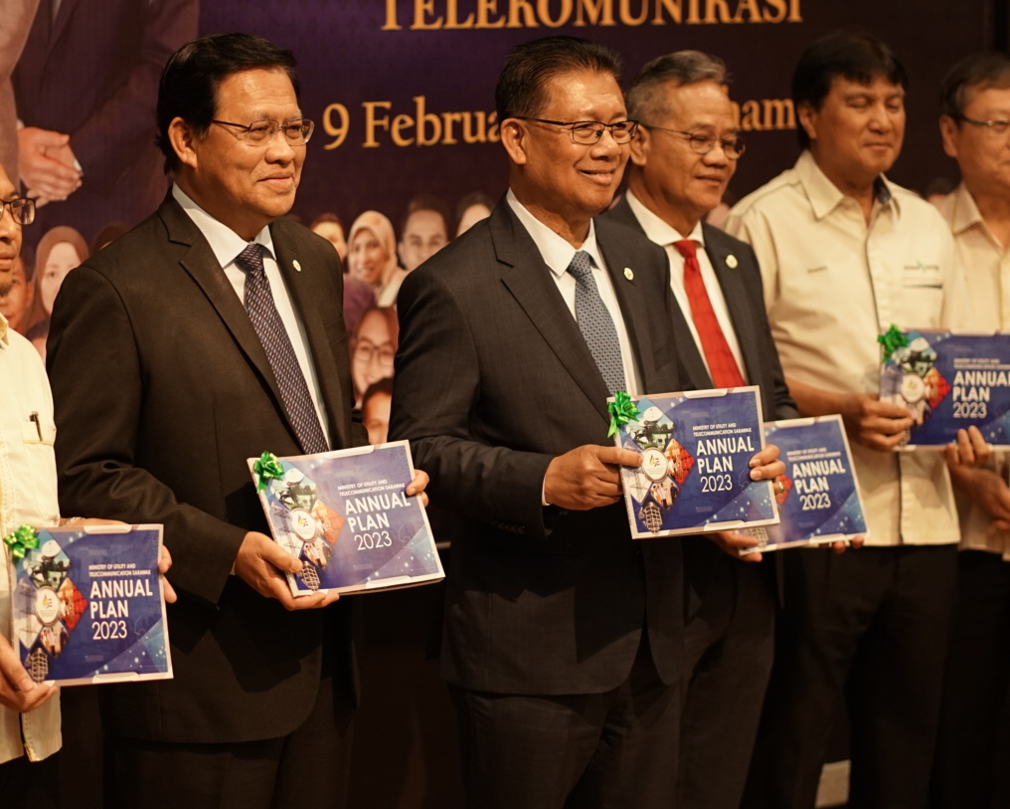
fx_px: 3797
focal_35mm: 127
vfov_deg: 12.2
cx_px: 508
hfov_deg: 15.2
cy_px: 386
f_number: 2
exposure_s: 1/200
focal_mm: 85
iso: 800
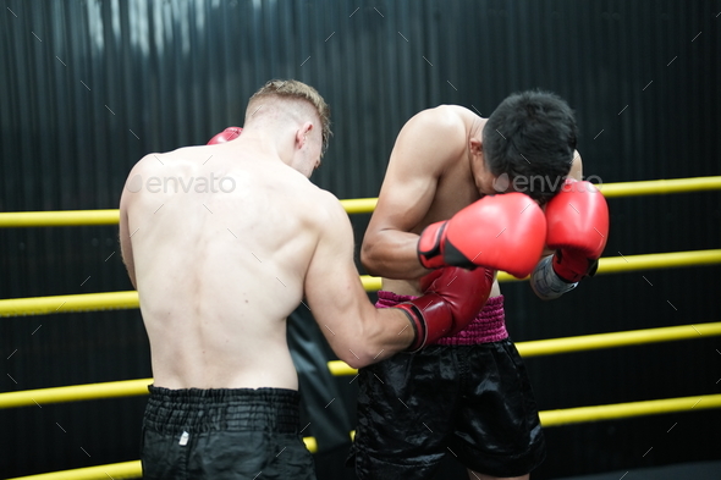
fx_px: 1001
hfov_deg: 39.6
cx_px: 360
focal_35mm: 50
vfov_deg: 27.0
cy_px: 240
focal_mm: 50
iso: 2500
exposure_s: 1/940
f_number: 1.4
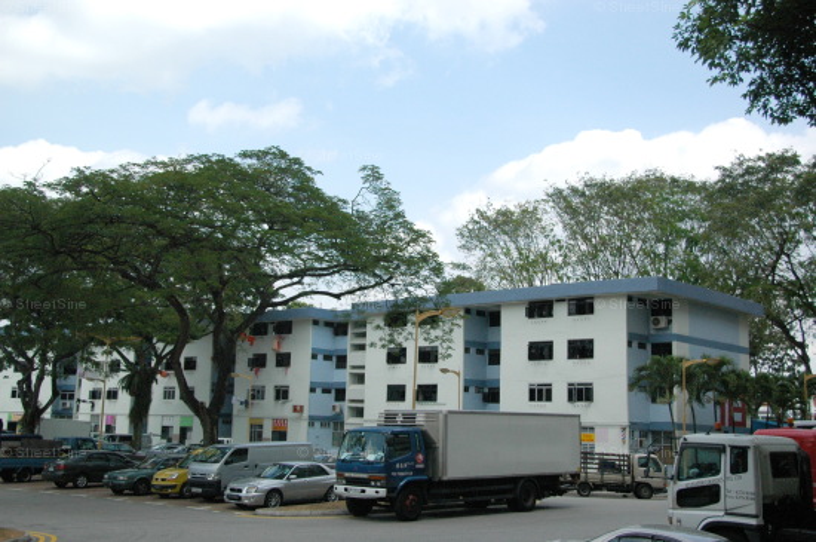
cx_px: 408
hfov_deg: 48.0
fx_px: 917
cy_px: 271
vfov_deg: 32.9
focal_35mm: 40
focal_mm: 27
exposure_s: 1/5000
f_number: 4
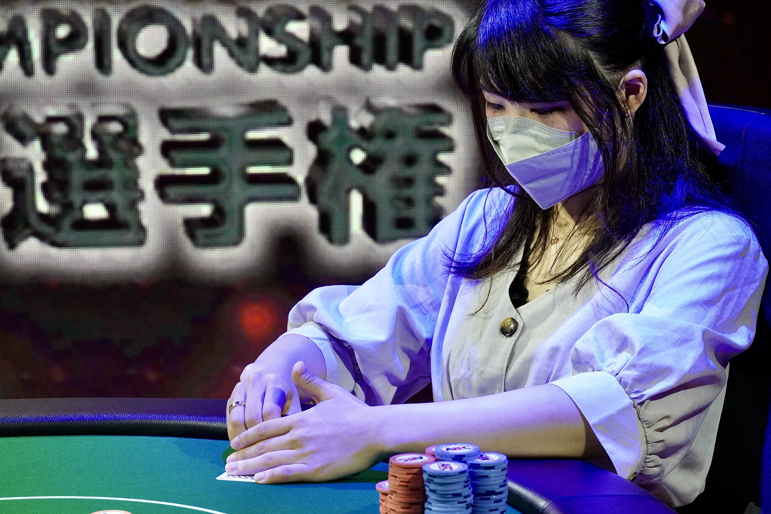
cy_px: 257
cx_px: 386
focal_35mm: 106
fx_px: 2281
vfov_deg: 12.9
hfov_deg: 19.2
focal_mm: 71
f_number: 7.1
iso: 2500
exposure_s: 1/250
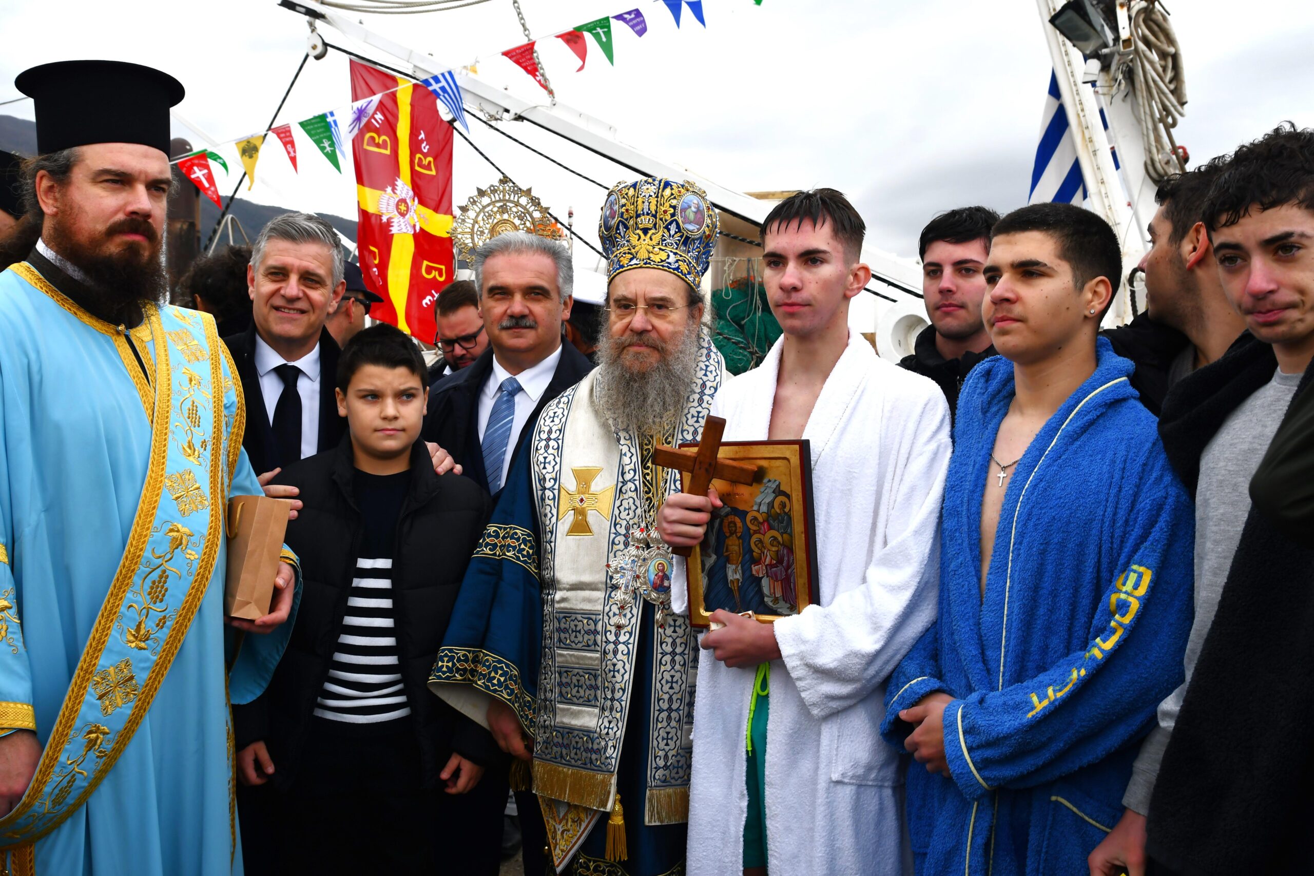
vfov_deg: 28.1
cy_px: 438
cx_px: 657
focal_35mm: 48
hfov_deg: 41.1
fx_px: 1752
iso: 200
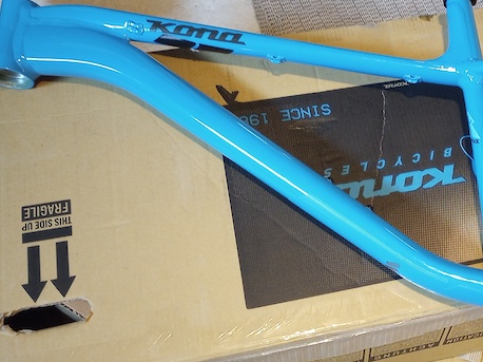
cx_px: 405
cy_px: 208
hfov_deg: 37.2
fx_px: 683
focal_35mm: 49
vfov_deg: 29.6
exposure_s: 1/20
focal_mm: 4.27
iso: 2604
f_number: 1.8
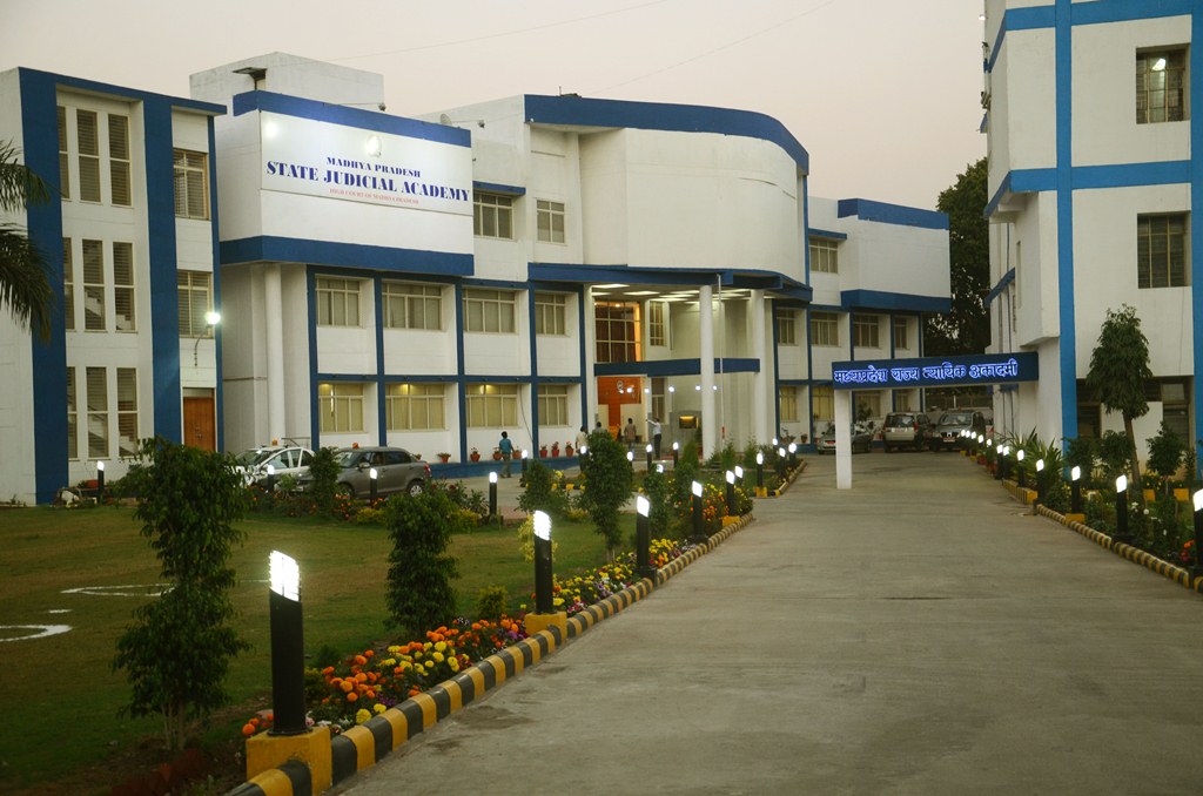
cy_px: 398
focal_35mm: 48
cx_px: 602
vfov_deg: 27.9
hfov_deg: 41.2
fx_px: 1601
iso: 640
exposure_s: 1/50
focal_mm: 32
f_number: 4.5
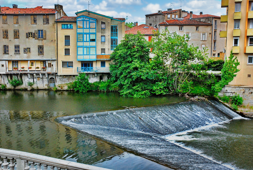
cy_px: 85
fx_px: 306
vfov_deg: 30.9
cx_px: 126
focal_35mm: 44
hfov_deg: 44.9
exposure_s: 1/400
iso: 1600
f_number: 10
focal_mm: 29
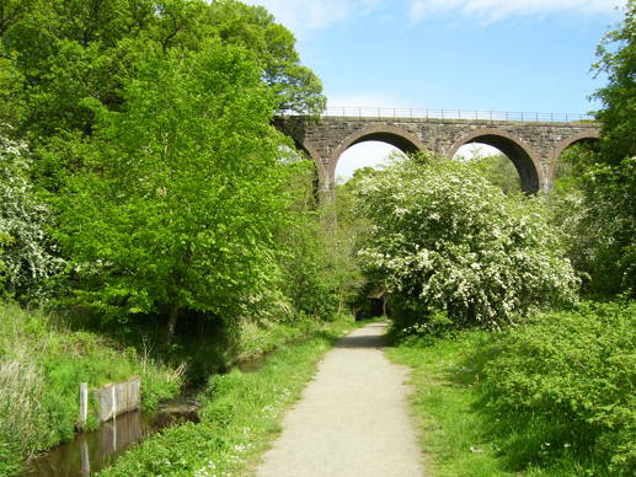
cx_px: 318
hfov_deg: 50.1
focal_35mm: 37
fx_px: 680
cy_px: 238
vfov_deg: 38.7
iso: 80
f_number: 4.8
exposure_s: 1/350
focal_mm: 6
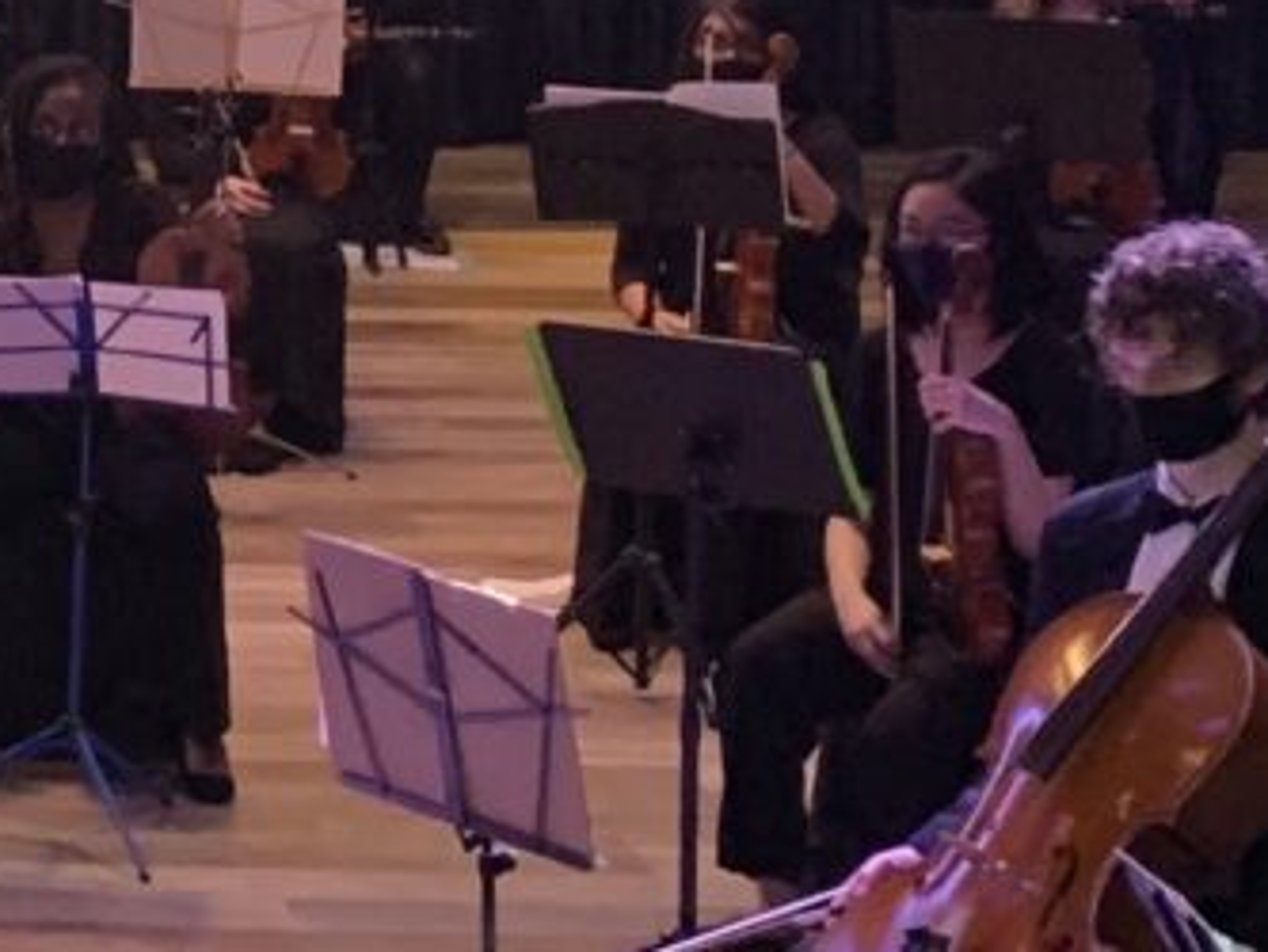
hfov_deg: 11.6
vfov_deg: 9.2
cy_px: -206
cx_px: -815
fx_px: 5863
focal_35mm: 160
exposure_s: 1/40
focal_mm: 4.25
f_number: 1.8
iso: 320
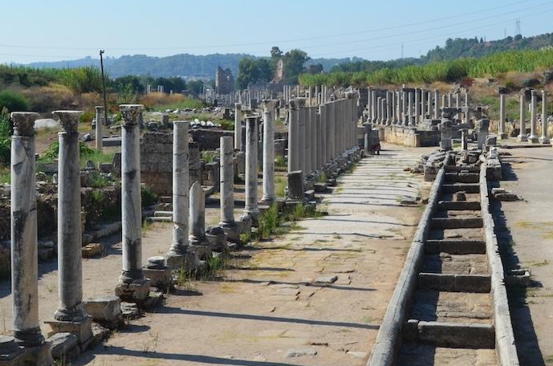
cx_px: 442
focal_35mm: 69
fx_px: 1057
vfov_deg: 19.6
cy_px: 122
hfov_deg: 28.7
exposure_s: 1/320
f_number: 10
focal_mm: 22
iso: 200
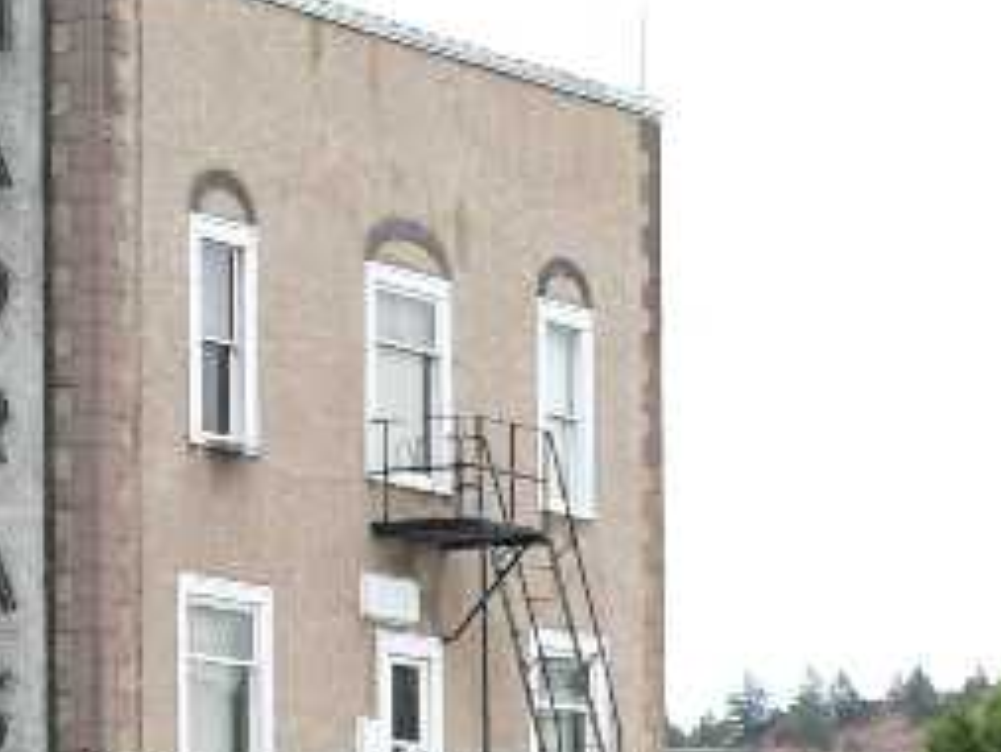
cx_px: -142
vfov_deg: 7.4
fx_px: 5786
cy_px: 716
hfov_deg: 9.8
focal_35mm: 200
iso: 80
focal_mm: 13.2
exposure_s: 1/125
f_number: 4
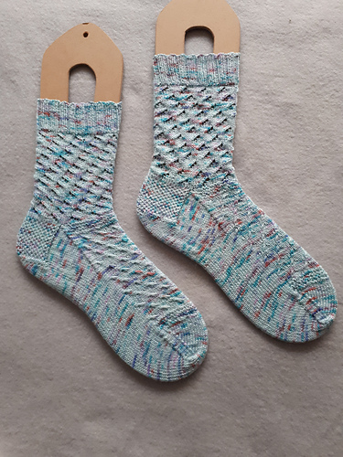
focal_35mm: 27
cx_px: 172
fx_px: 357
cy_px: 228
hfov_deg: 51.4
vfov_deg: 65.3
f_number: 1.9
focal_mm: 3.6
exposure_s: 1/33
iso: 160
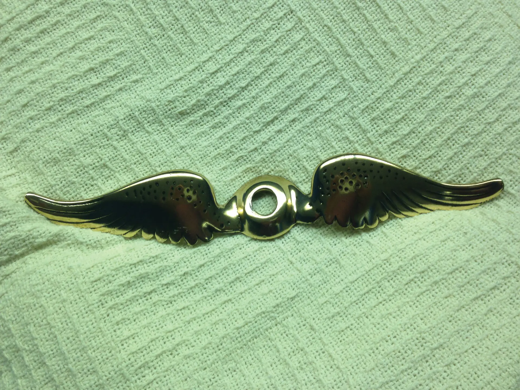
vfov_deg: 42.9
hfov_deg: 55.4
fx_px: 496
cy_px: 195
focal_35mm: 33
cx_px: 260
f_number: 2.4
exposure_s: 1/40
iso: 50
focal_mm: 4.12
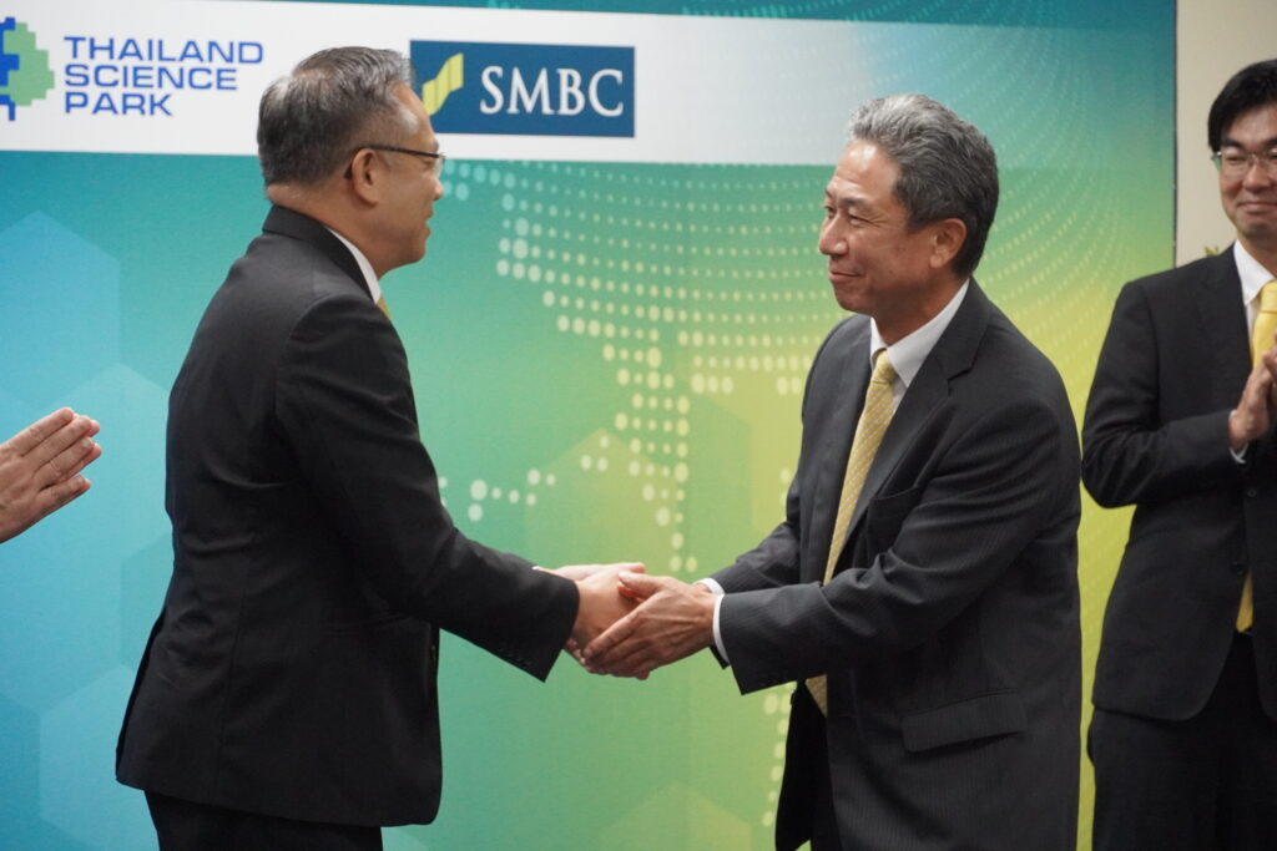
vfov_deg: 9.6
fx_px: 5055
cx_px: 638
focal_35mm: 142
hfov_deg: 14.4
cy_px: 426
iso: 6400
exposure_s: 1/125
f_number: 5.6
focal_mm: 95
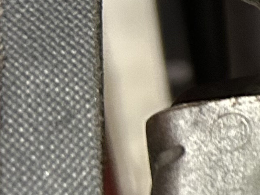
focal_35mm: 167
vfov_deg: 8.5
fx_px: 1254
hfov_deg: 10.0
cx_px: 671
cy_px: -165
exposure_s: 1/60
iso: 500
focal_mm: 5.7
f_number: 1.5
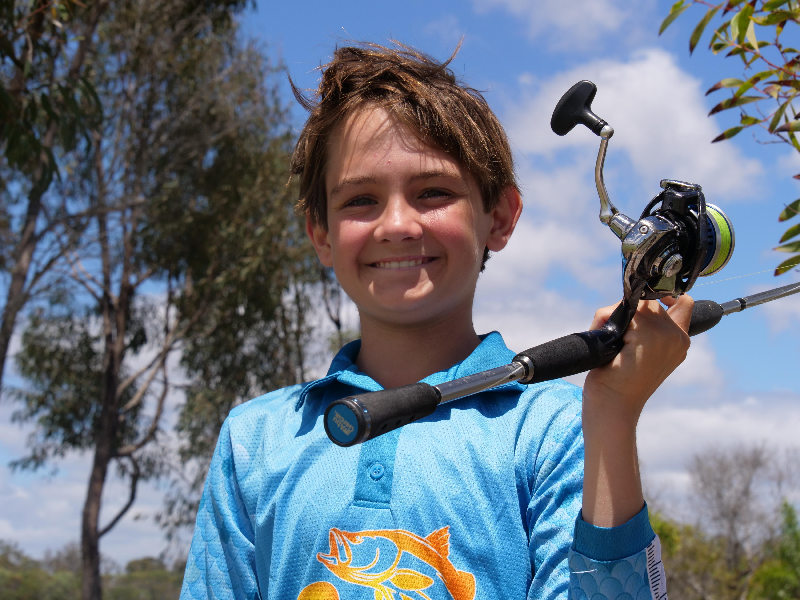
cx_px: 400
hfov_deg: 24.4
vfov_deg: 18.4
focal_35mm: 80
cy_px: 300
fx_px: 1849
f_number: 9
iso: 200
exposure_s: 1/500
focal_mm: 40
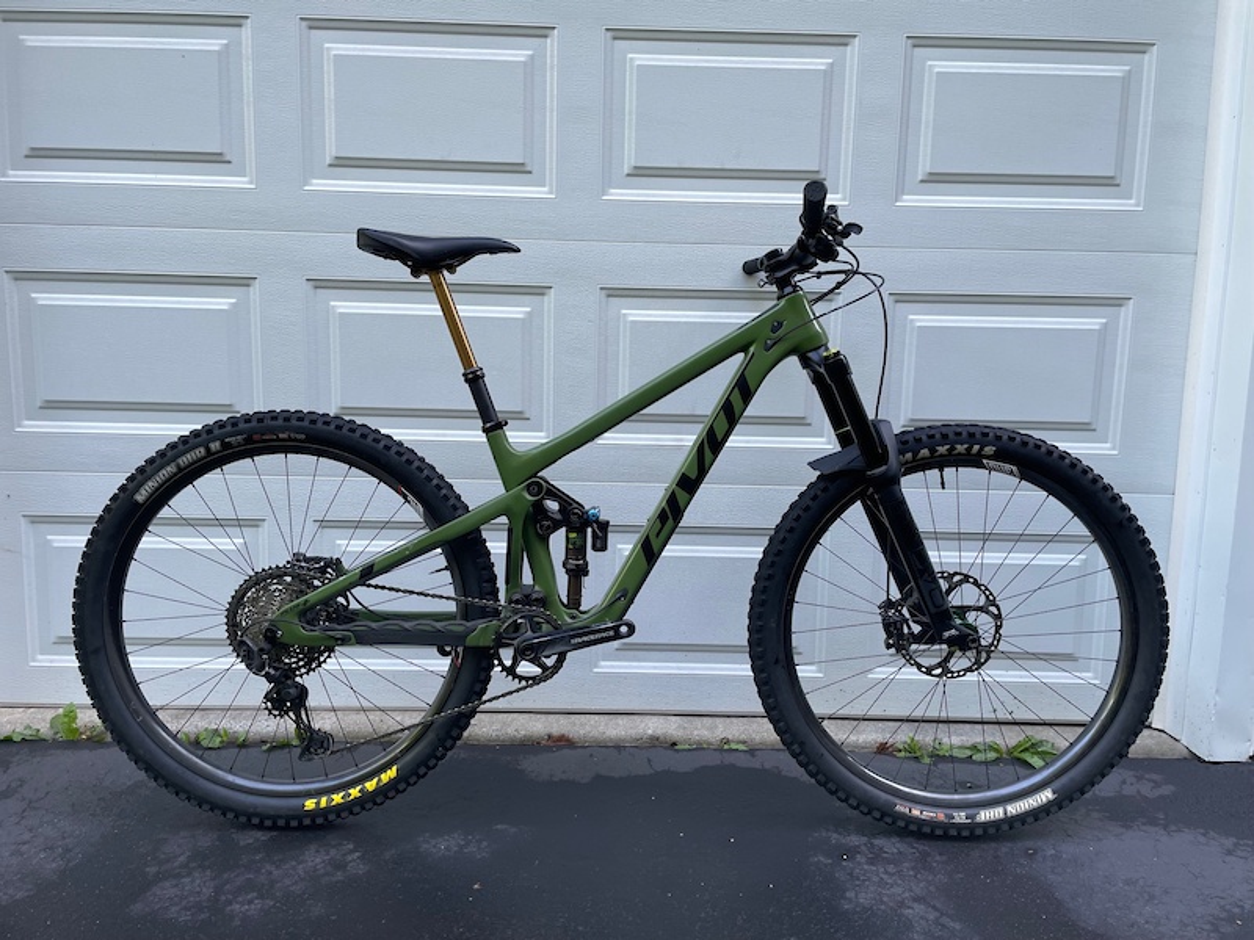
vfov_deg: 53.1
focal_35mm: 26
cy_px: 470
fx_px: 942
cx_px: 627
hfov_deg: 67.3
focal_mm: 4.2
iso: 50
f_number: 1.6
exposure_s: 1/121
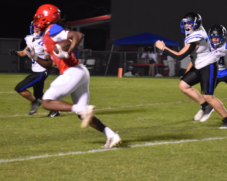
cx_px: 121
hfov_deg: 9.0
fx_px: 1438
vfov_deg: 7.2
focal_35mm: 214
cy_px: 66
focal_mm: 98
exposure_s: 1/200
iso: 3200
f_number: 4.8
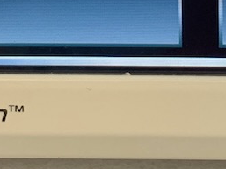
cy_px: -229
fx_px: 1058
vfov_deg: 8.4
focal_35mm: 162
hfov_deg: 12.2
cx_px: 149
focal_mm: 4.25
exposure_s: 1/121
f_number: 1.8
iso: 100
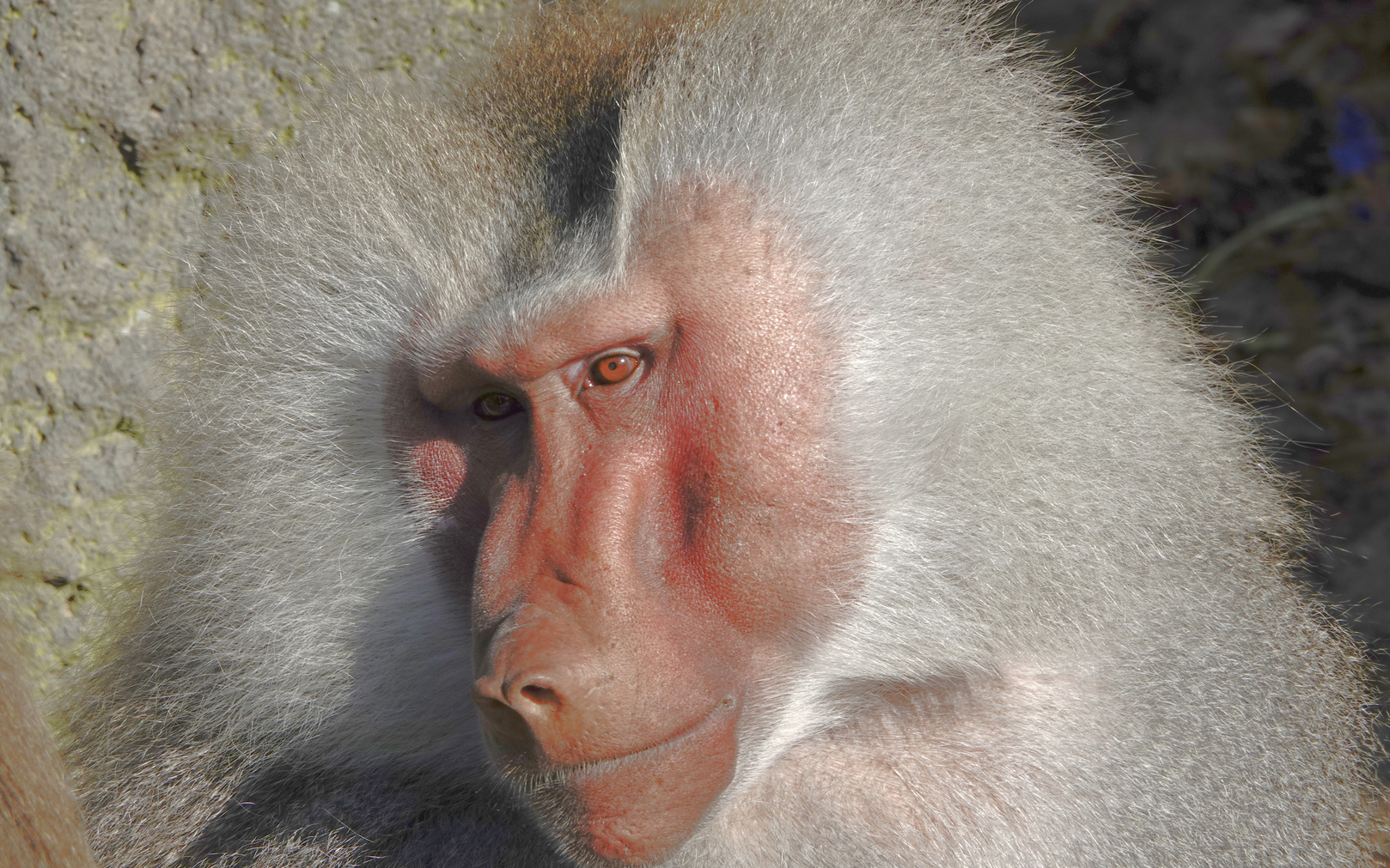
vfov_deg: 2.4
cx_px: 695
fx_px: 20644
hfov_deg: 3.9
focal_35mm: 545
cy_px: 456
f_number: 11
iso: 100
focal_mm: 195.64
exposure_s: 1/100
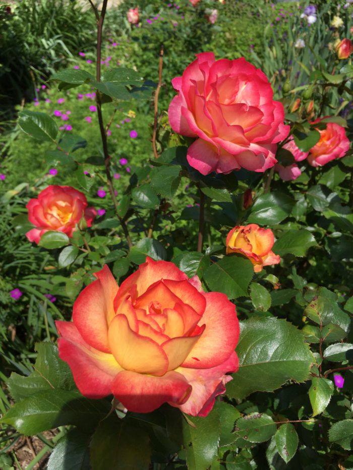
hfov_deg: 48.2
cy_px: 235
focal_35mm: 29
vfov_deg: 61.7
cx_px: 176
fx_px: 394
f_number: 2.2
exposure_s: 1/1068
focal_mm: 4.15
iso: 25
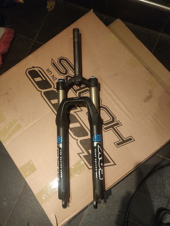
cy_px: 113
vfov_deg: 69.4
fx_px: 164
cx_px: 85
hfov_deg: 54.9
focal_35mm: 25
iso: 1600
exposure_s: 1/20
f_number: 1.7
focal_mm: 4.25
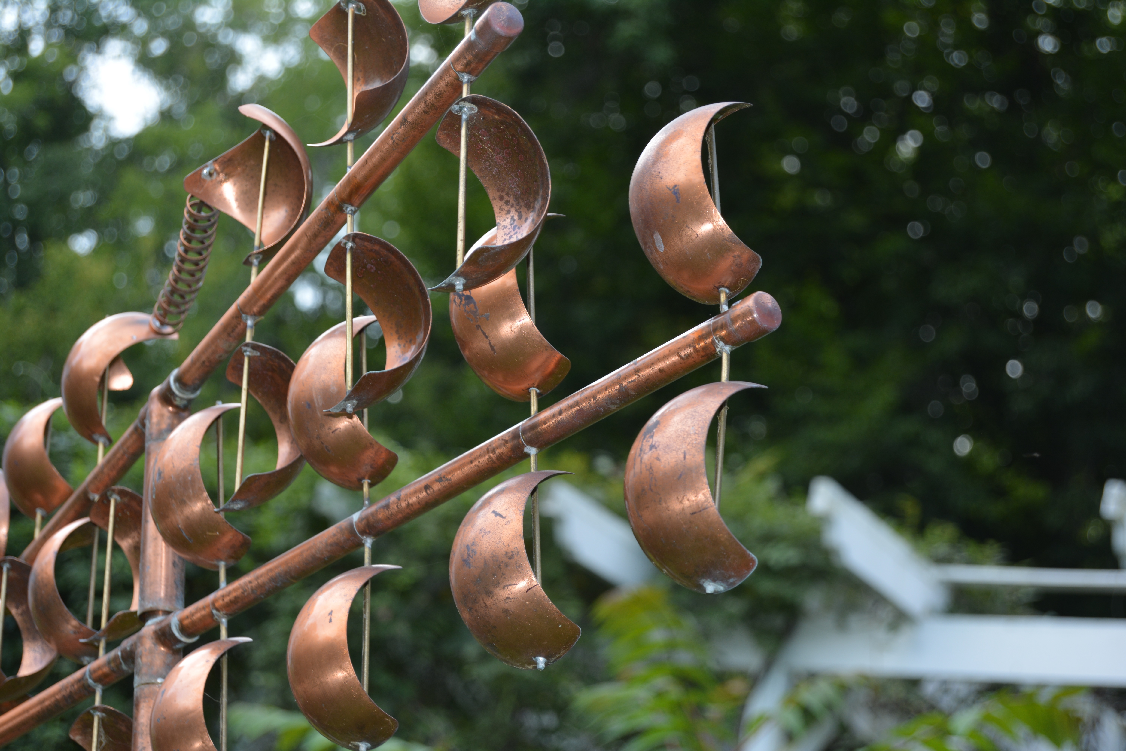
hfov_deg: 24.6
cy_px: 376
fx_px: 2580
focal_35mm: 82
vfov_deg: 16.6
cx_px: 563
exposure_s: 1/160
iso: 200
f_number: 5.6
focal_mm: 55
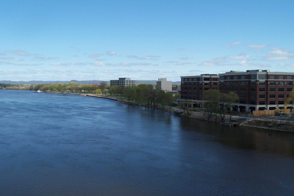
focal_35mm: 40
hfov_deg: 48.5
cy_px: 92
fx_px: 327
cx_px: 146
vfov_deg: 33.4
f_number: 5.6
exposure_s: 1/350
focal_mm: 6.3
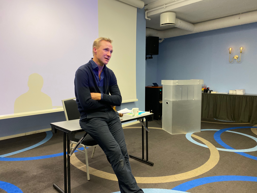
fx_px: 193
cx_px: 128
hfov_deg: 67.3
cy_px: 96
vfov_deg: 53.1
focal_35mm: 26
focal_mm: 4.25
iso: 125
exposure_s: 1/100
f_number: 1.8
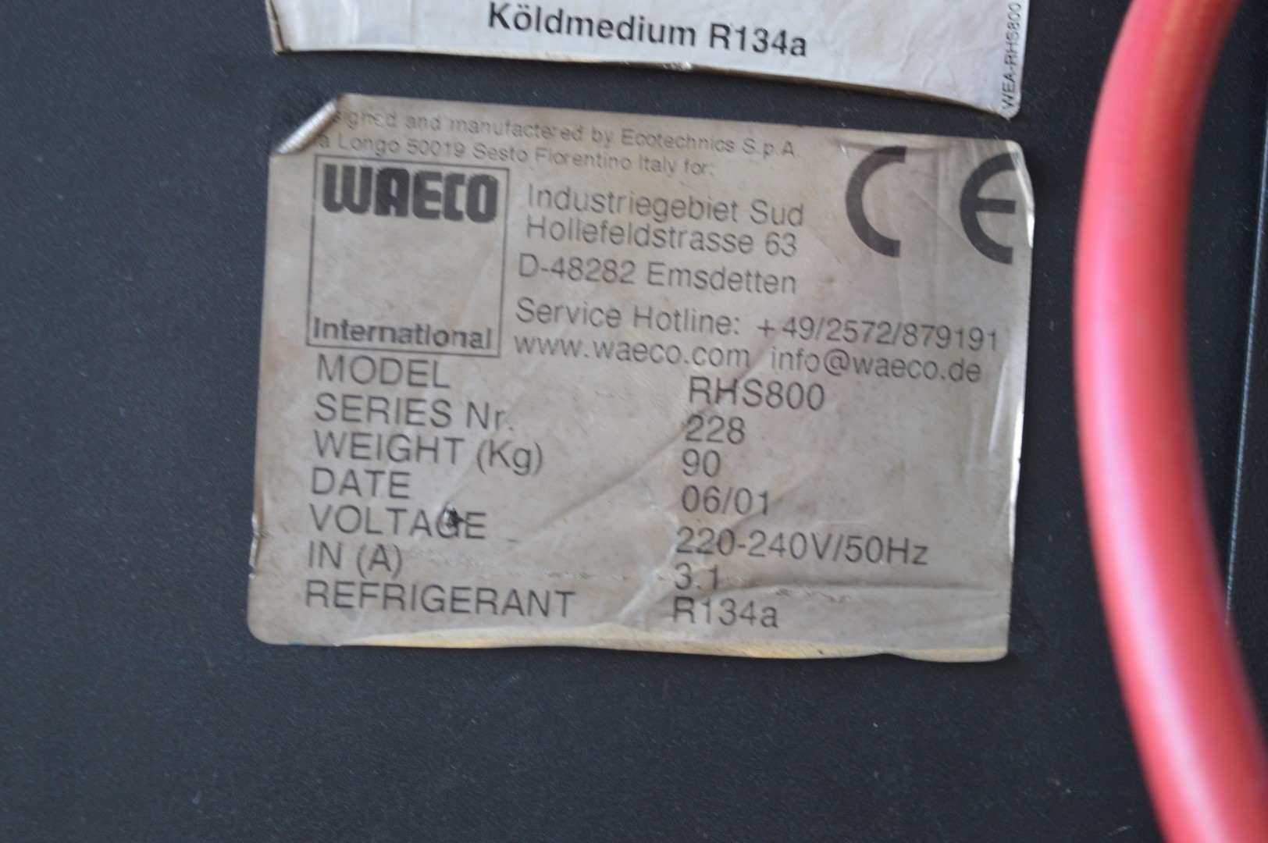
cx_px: 634
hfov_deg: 29.3
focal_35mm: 69
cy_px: 422
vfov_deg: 19.7
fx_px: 2428
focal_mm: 46
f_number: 5
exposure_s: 1/40
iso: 400
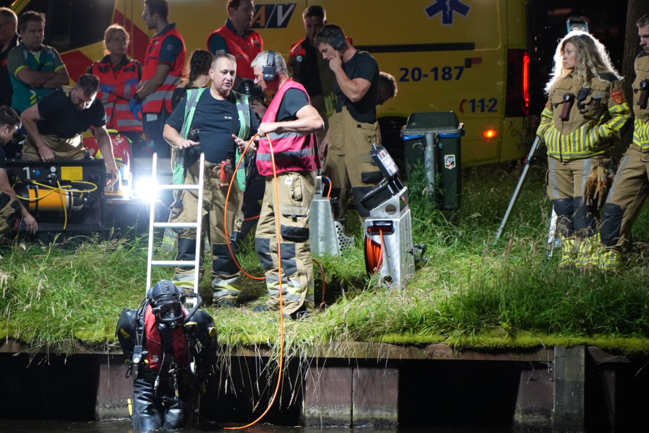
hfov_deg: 8.1
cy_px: 359
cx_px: 141
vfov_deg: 5.4
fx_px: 4599
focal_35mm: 255
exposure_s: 1/160
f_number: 2.8
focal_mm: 150
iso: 3200
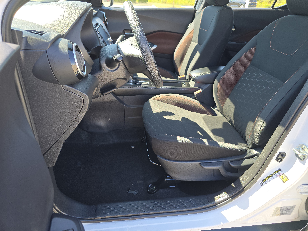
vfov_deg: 58.9
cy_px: 116
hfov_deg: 73.9
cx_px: 154
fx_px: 205
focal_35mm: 23
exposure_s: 1/180
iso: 32
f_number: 1.7
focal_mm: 6.3
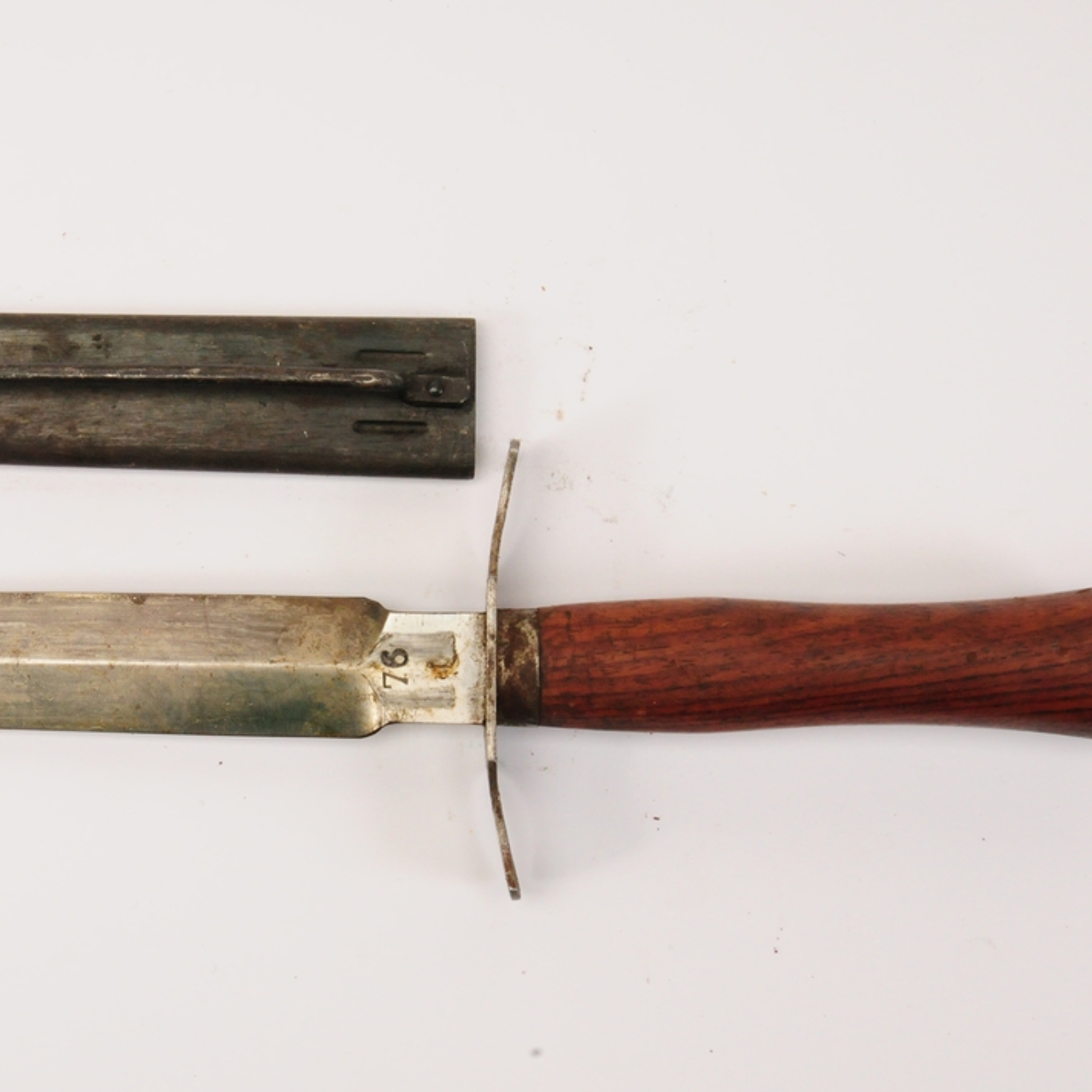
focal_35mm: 86
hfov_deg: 20.1
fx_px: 3069
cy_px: 594
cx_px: 299
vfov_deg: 20.2
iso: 1250
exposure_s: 1/200
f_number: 22
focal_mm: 40
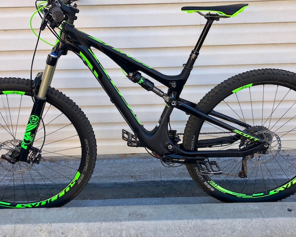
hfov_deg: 49.0
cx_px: 138
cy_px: 109
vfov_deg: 40.1
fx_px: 324
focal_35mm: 37
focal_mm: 3.99
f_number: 1.8
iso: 20
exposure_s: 1/132
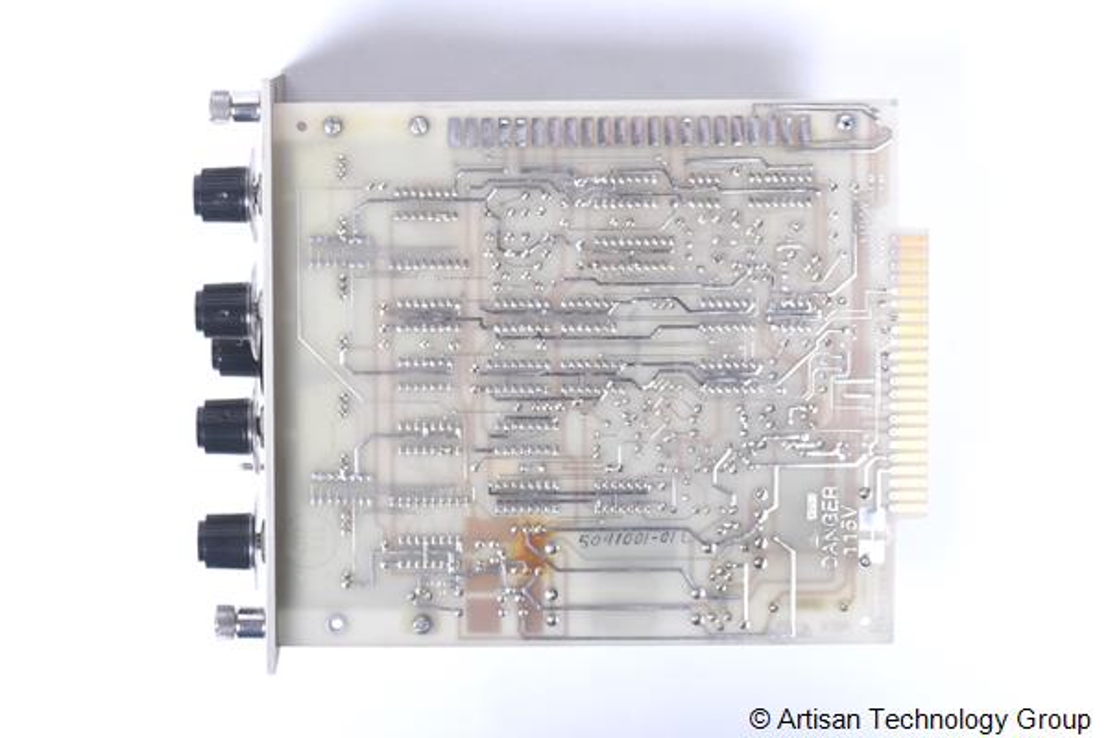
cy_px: 369
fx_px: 923
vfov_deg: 43.6
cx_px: 554
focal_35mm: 30
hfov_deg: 61.9
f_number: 13
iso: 200
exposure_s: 1/200
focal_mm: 20
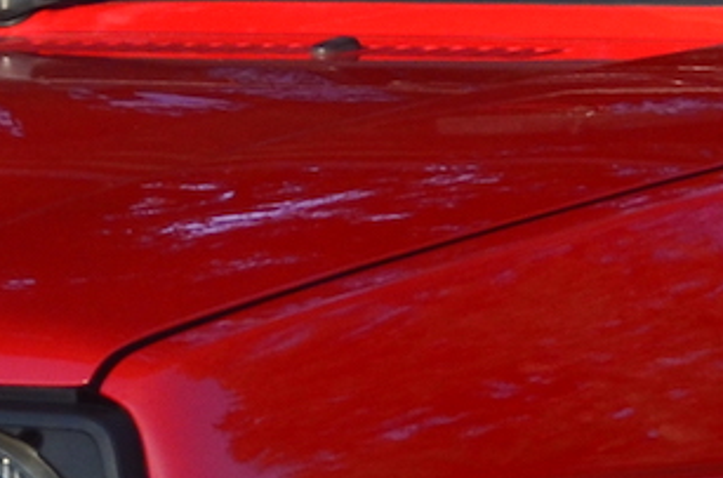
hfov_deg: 3.4
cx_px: -181
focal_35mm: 606
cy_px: 618
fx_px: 12139
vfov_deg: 2.3
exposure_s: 1/160
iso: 400
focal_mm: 62
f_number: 9
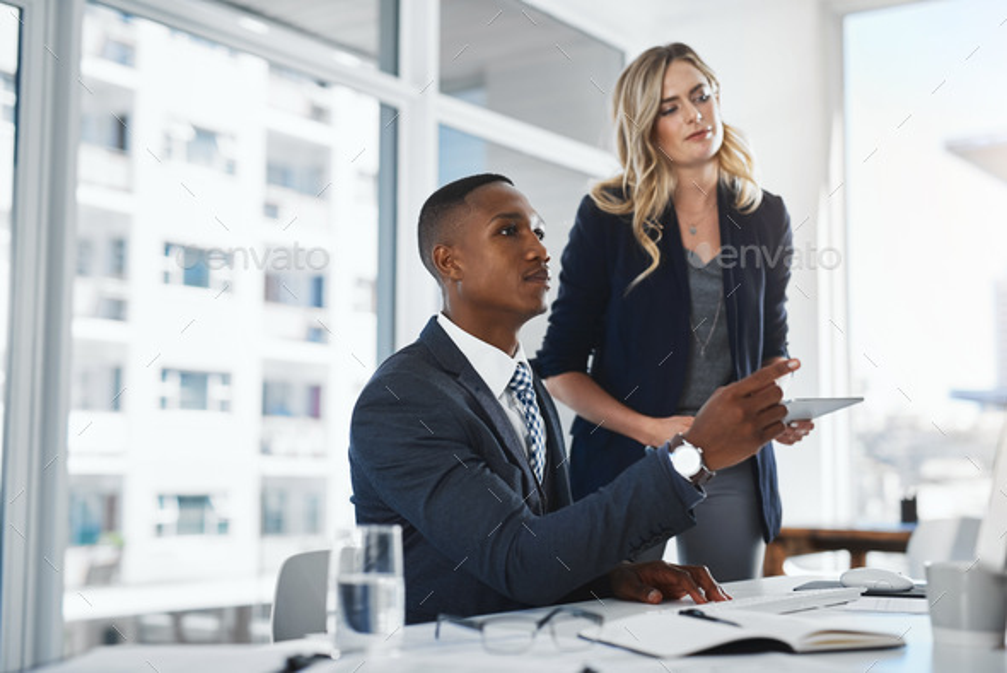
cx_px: 504
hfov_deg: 39.6
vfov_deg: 27.0
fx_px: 1399
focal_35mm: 50
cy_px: 336
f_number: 2
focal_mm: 50
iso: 200
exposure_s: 1/400
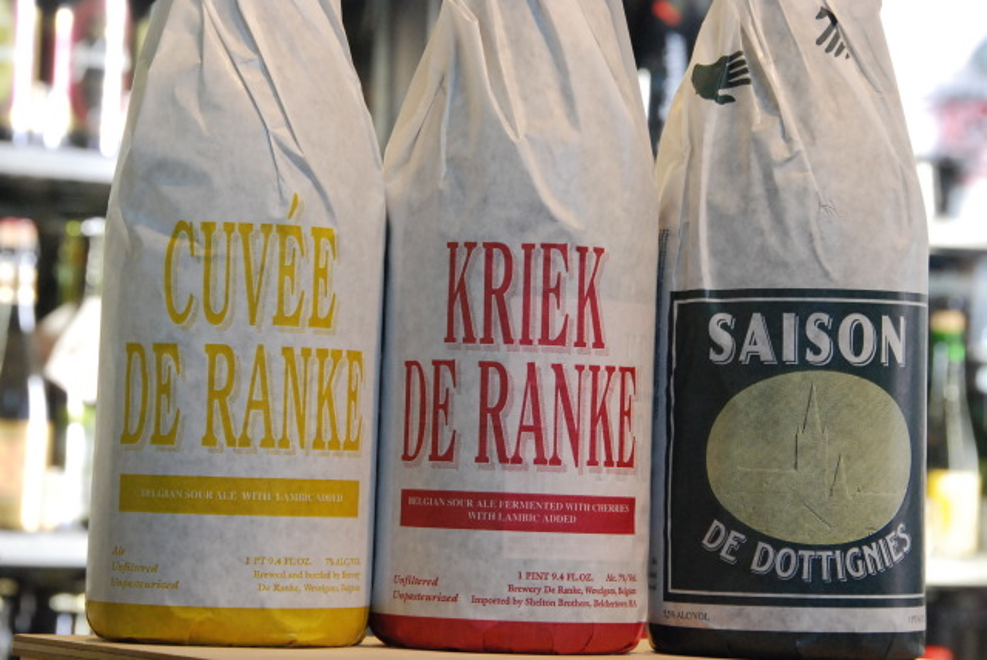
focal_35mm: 142
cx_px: 494
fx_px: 3910
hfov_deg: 14.4
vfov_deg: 9.6
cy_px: 330
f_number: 13
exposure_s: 1/8
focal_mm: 95
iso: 1600
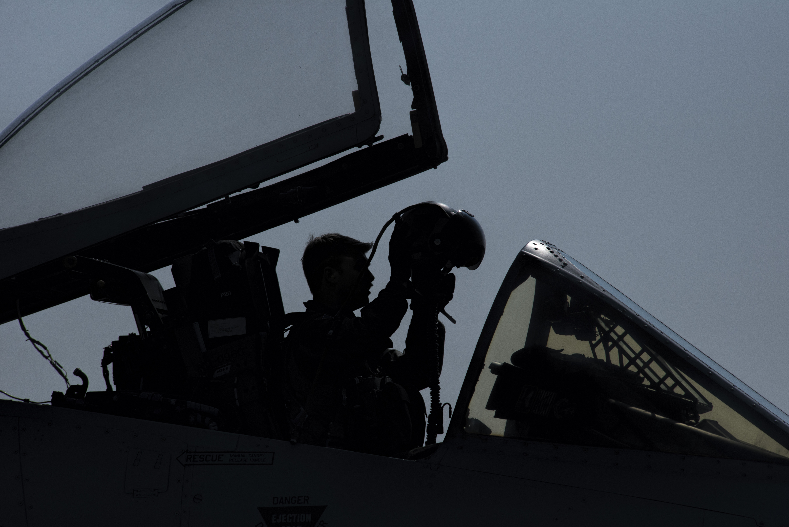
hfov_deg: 5.2
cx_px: 394
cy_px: 264
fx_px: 8770
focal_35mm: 400
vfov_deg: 3.4
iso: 200
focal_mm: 400
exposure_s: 1/3200
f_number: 10
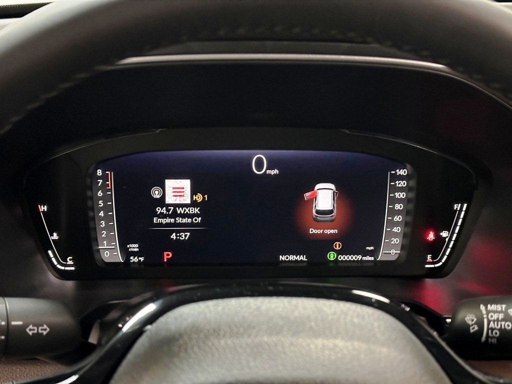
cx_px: 256
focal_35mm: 48
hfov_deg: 39.7
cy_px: 192
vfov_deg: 30.3
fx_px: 710
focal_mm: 6.86
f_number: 1.78
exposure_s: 1/17
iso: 800
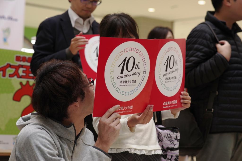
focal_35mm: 100
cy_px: 80
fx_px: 672
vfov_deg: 13.7
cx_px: 121
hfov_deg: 20.4
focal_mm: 100
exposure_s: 1/160
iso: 1600
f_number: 4.5
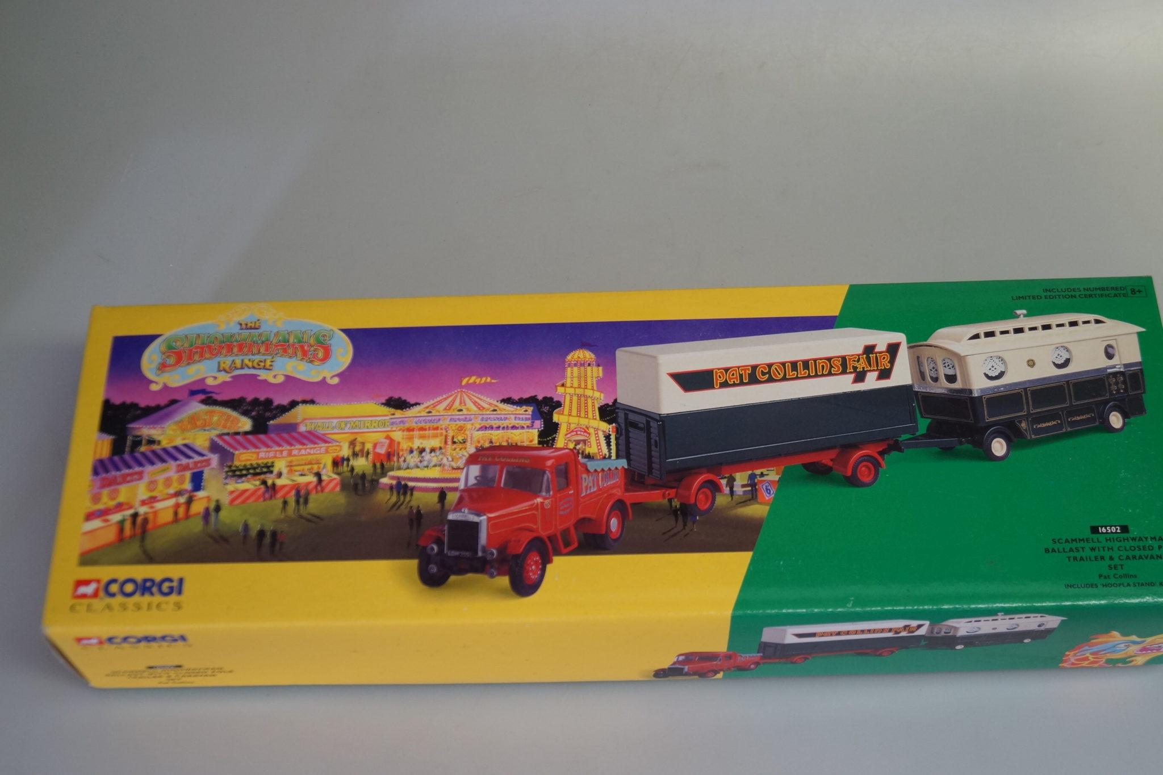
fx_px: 1454
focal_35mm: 45
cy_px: 388
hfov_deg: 43.6
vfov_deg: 29.9
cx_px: 582
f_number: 4.5
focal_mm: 30
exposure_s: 1/160
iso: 500
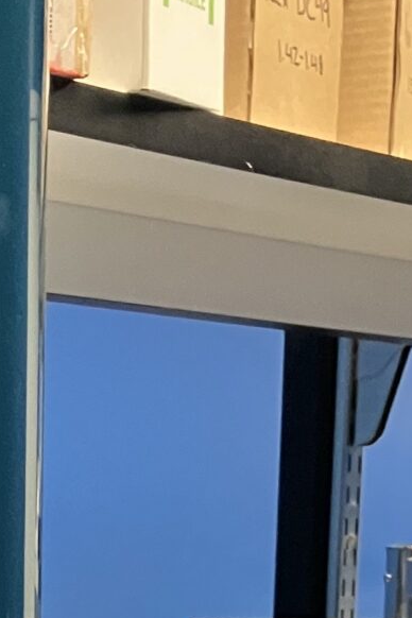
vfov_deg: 13.8
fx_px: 2197
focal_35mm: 128
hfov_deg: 10.5
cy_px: 1211
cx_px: -143
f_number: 1.8
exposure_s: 1/60
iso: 320
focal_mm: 3.99
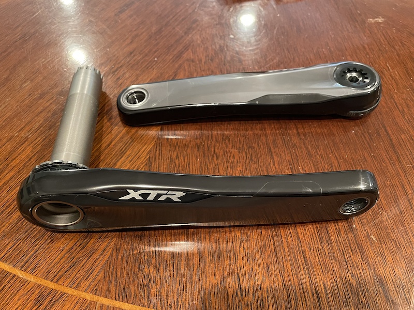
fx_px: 311
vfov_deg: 53.1
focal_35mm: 26
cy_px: 155
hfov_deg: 67.3
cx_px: 207
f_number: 1.6
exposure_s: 1/40
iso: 640
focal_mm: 4.2
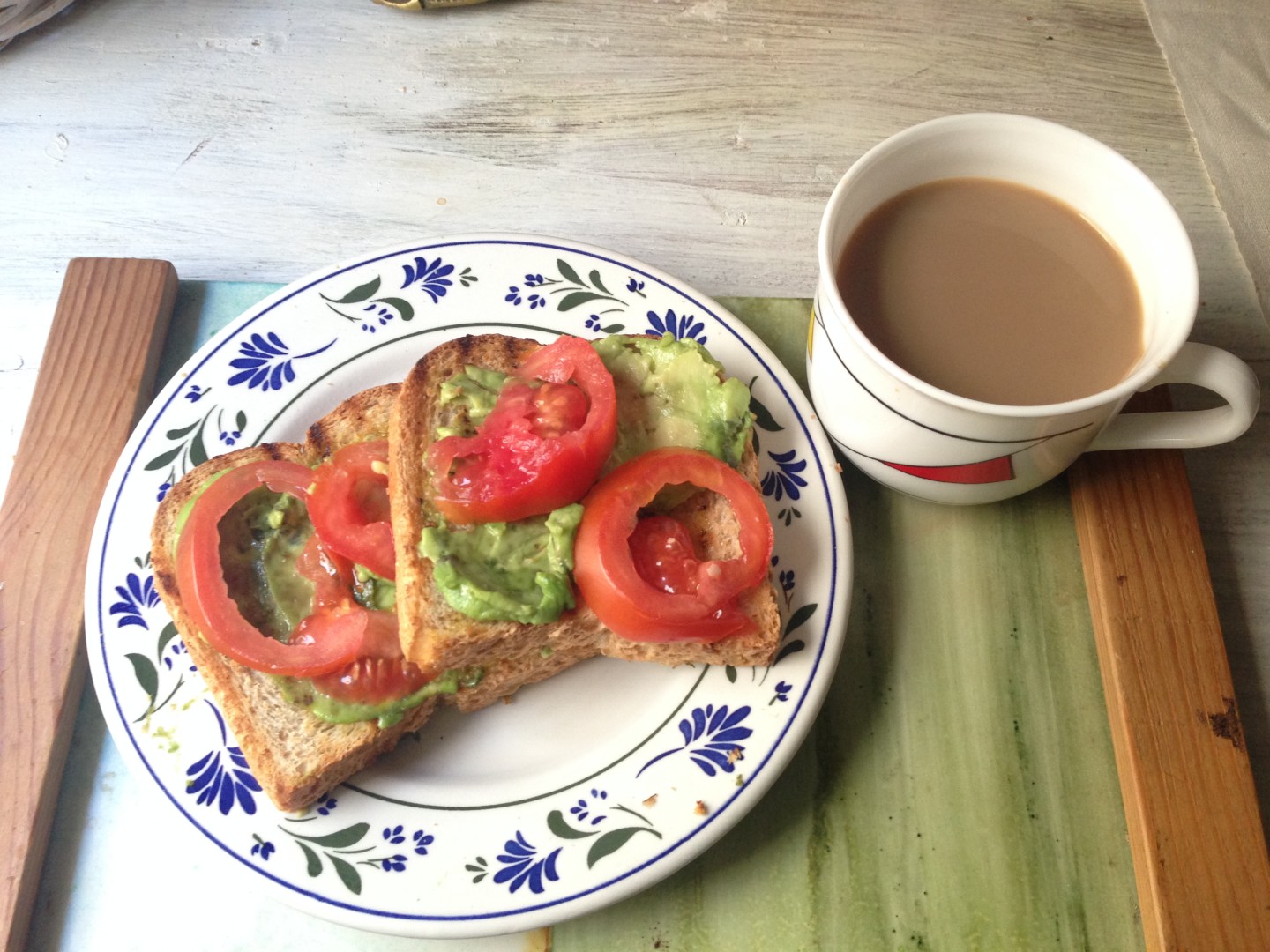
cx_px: 635
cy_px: 476
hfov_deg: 55.4
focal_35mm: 33
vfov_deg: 42.9
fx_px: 1211
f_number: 2.4
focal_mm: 4.12
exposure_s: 1/20
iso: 125
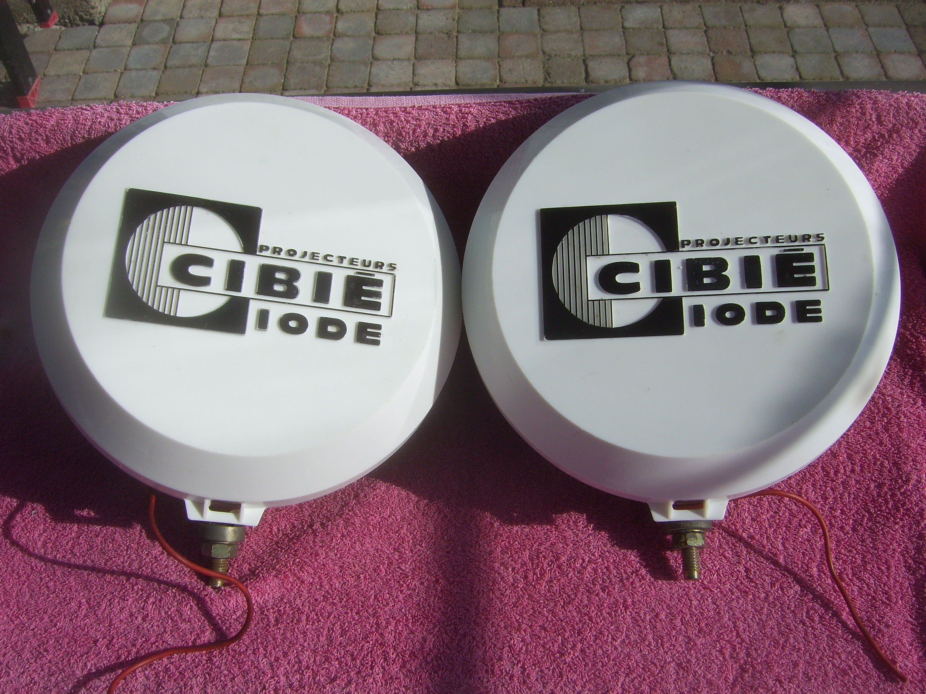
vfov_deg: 37.7
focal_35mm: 38
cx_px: 463
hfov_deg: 49.0
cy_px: 347
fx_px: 1017
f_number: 6.4
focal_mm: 7.8
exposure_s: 1/640
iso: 50
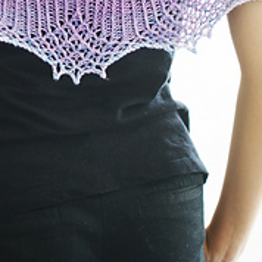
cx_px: 73
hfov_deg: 9.8
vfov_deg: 9.7
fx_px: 1533
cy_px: -37
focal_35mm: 179
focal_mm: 50
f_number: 2
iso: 125
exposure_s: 1/80
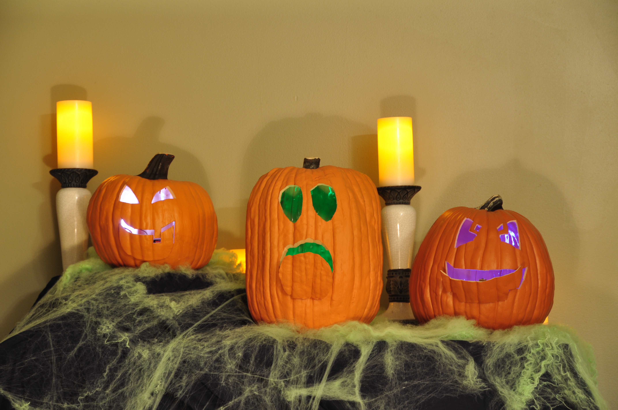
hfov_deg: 21.9
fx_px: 1595
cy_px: 205
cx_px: 309
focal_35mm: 93
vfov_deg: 14.7
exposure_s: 1.6
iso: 250
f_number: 5
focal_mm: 62
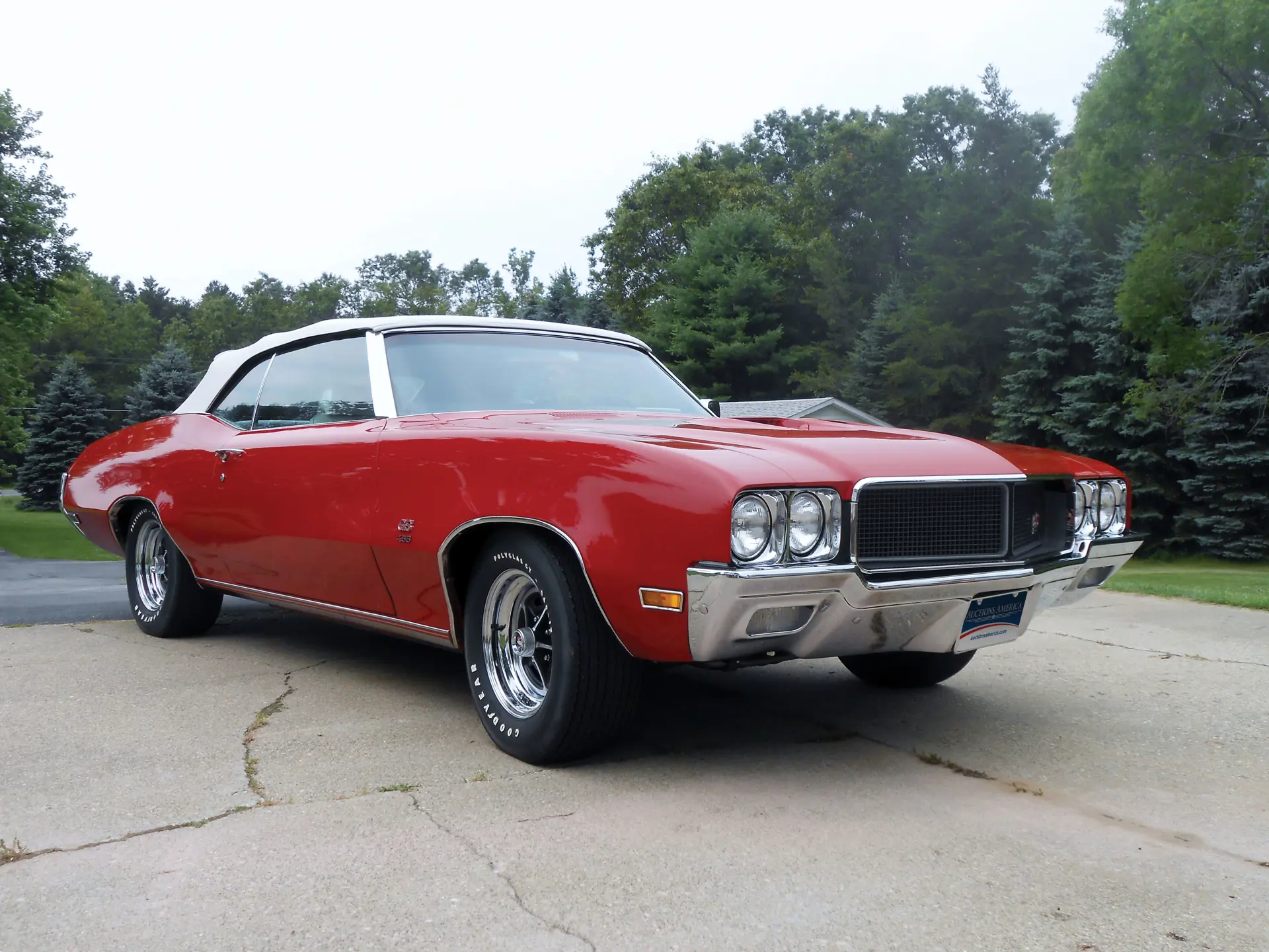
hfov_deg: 54.0
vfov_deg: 41.8
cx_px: 634
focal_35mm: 34
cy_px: 476
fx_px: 1246
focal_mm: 6
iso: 80
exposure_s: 1/125
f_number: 3.9
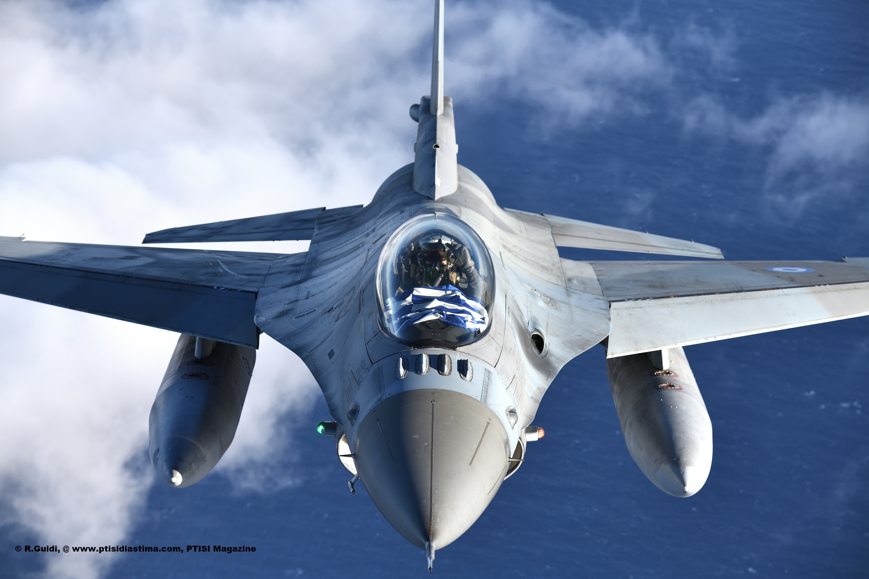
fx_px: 3258
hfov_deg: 15.2
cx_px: 434
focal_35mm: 135
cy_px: 290
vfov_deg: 10.2
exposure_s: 1/2000
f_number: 7.1
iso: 400
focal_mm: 135
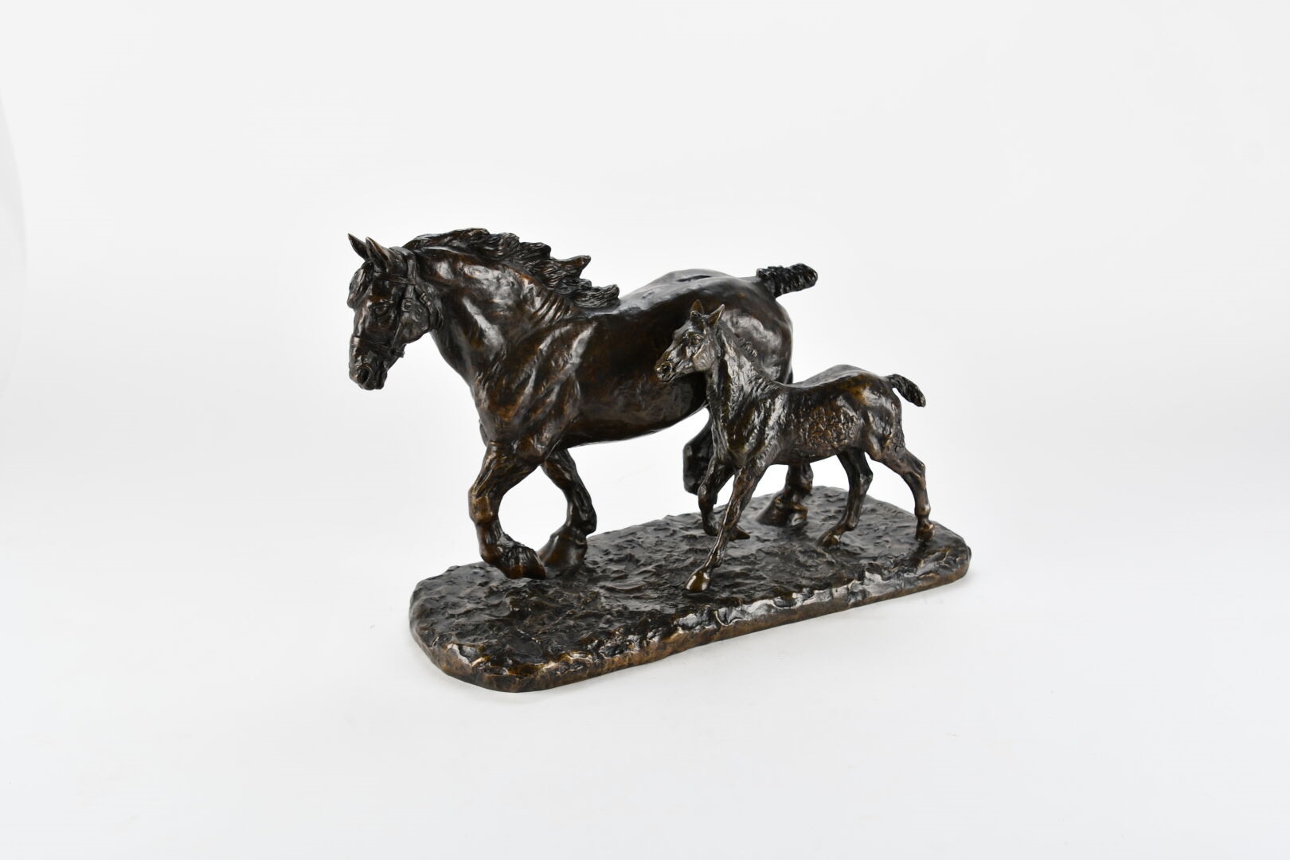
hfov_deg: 46.4
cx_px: 645
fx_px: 1505
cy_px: 430
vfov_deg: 31.9
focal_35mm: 42
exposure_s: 1/250
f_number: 8
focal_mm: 28
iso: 100
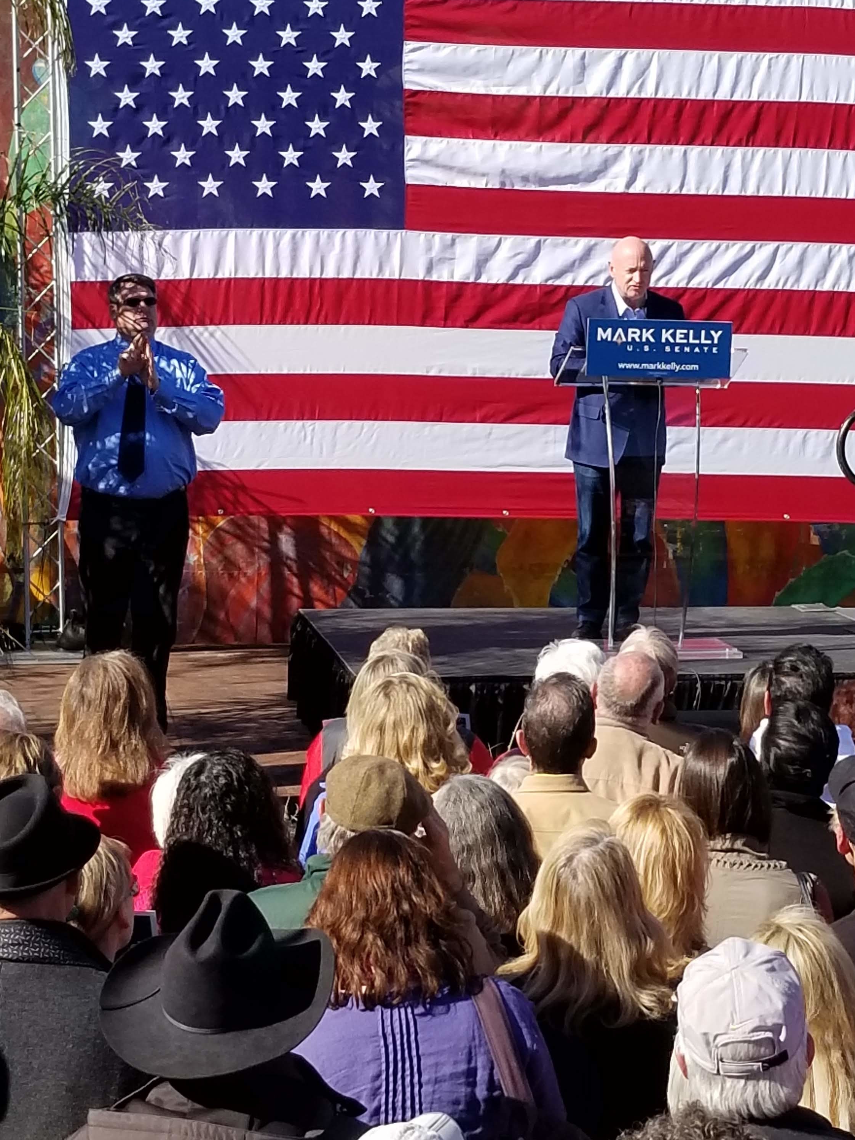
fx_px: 1153
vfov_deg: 52.4
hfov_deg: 40.5
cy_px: 489
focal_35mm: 35
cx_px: 521
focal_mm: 4.25
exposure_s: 1/1984
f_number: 1.7
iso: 50
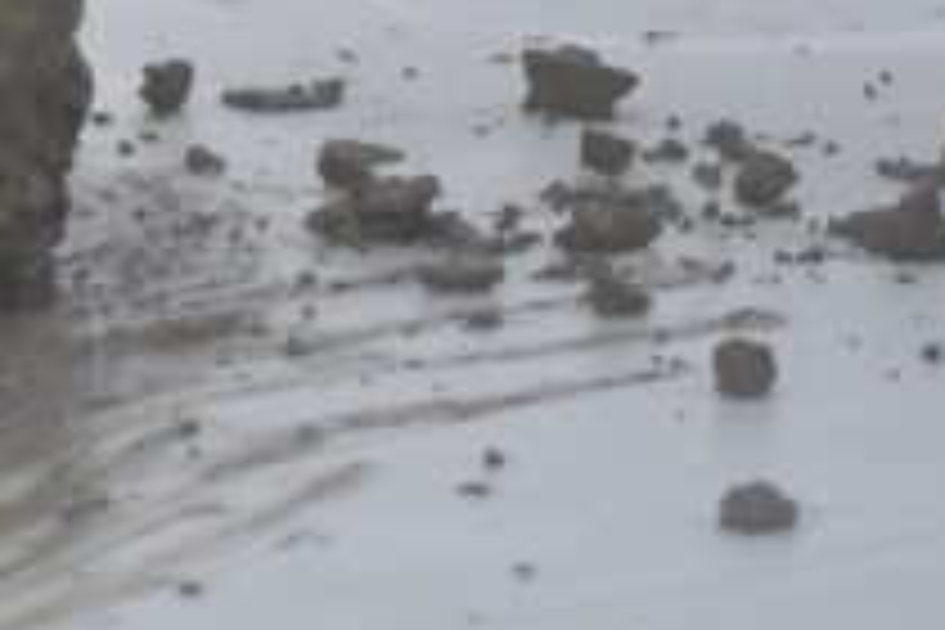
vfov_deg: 3.4
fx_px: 10563
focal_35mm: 402
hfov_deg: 5.1
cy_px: -842
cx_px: -720
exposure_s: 1/800
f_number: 4
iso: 200
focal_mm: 55
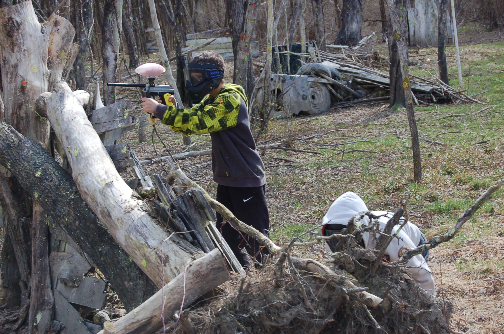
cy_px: 167
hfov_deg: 24.7
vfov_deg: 16.5
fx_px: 1153
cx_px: 252
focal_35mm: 82
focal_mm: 55
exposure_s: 1/200
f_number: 7.1
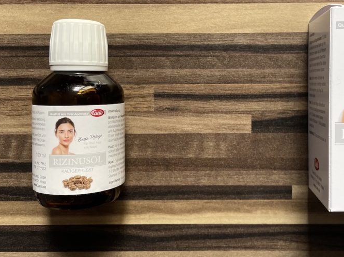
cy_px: 96
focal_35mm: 40
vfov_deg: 35.7
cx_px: 216
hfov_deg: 46.4
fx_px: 397
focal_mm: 4.2
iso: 125
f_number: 1.6
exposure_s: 1/121
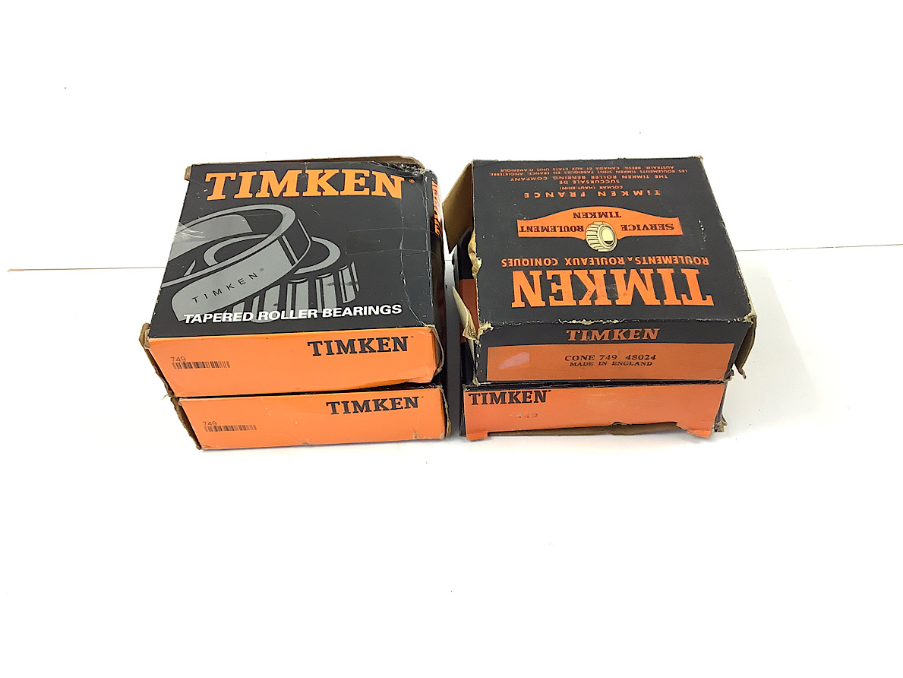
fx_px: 809
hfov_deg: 58.3
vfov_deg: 45.4
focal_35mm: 31
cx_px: 452
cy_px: 339
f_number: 2.4
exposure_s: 1/50
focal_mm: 3.3
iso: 100
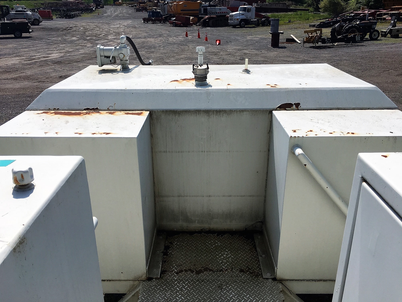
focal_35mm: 29
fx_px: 337
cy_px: 151
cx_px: 201
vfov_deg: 48.2
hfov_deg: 61.7
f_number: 2.2
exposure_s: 1/3846
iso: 25
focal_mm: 4.15
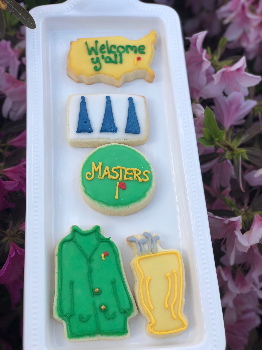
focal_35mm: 52
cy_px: 175
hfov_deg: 28.0
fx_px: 525
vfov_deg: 36.8
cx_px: 131
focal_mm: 6
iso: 16
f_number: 2.4
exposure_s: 1/348
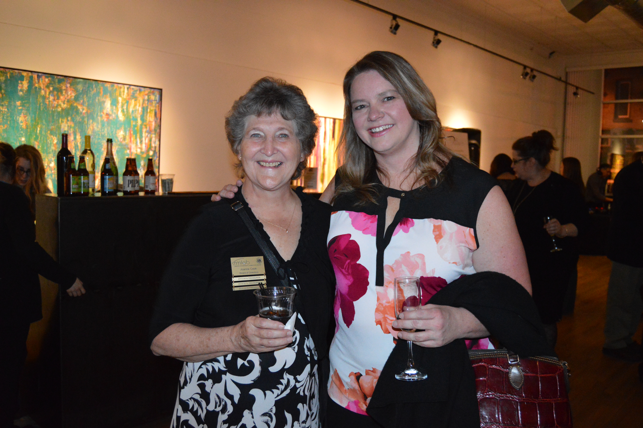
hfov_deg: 62.0
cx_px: 322
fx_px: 535
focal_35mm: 30
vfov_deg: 43.5
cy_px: 214
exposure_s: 1/60
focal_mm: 20
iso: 3200
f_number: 3.5
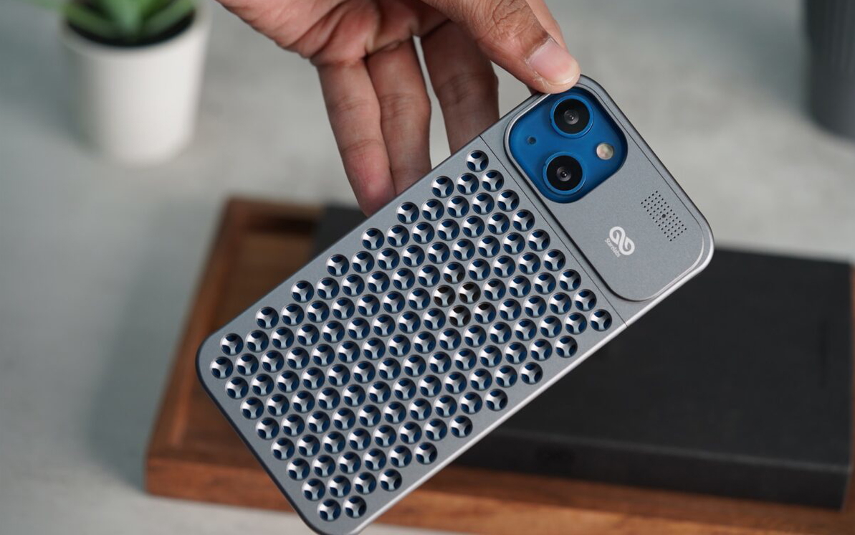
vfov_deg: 14.2
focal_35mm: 92
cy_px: 272
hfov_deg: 22.6
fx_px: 2144
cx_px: 428
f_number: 4
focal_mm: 90
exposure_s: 1/100
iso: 1000
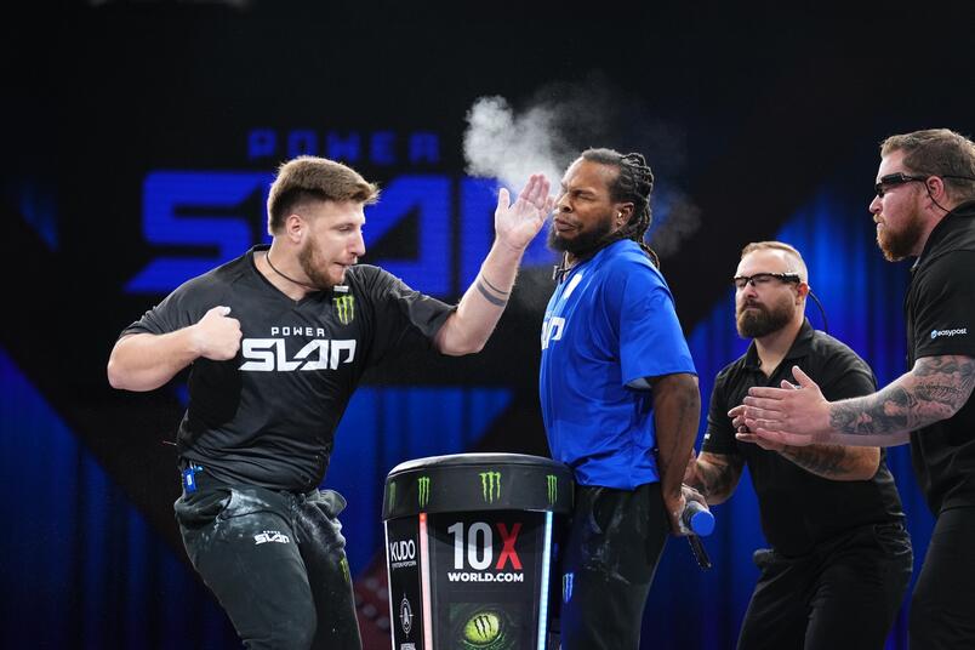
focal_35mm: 146
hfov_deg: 14.1
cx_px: 488
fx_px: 3954
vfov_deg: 9.4
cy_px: 325
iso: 2000
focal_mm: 146
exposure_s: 1/2500
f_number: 2.8
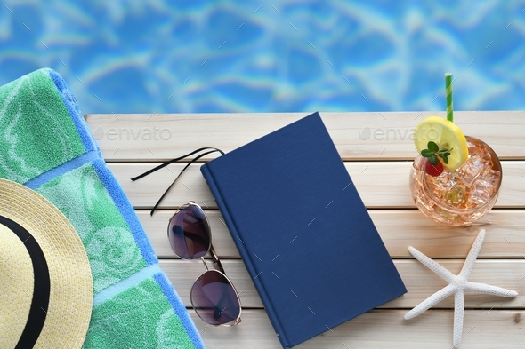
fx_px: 765
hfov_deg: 37.9
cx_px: 262
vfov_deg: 25.7
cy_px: 174
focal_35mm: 52
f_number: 10
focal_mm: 35
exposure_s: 1/80
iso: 250
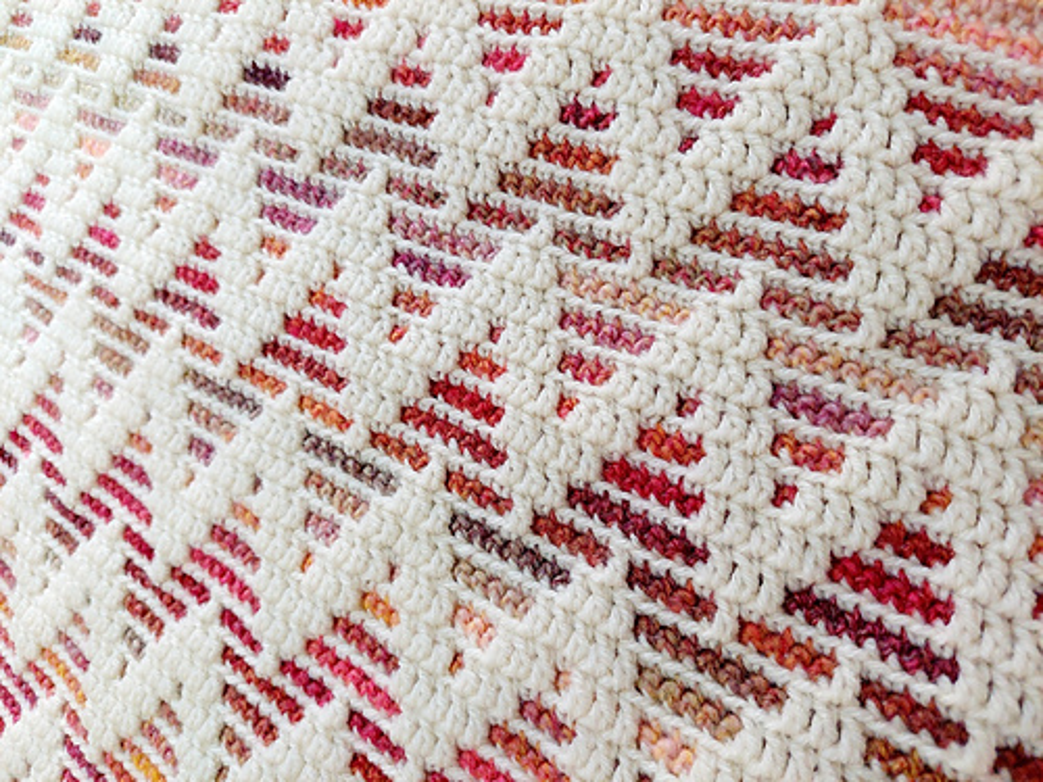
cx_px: 522
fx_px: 723
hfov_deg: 71.6
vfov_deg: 56.8
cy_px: 391
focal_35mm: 24
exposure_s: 1/120
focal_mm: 5.23
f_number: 1.8
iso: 320
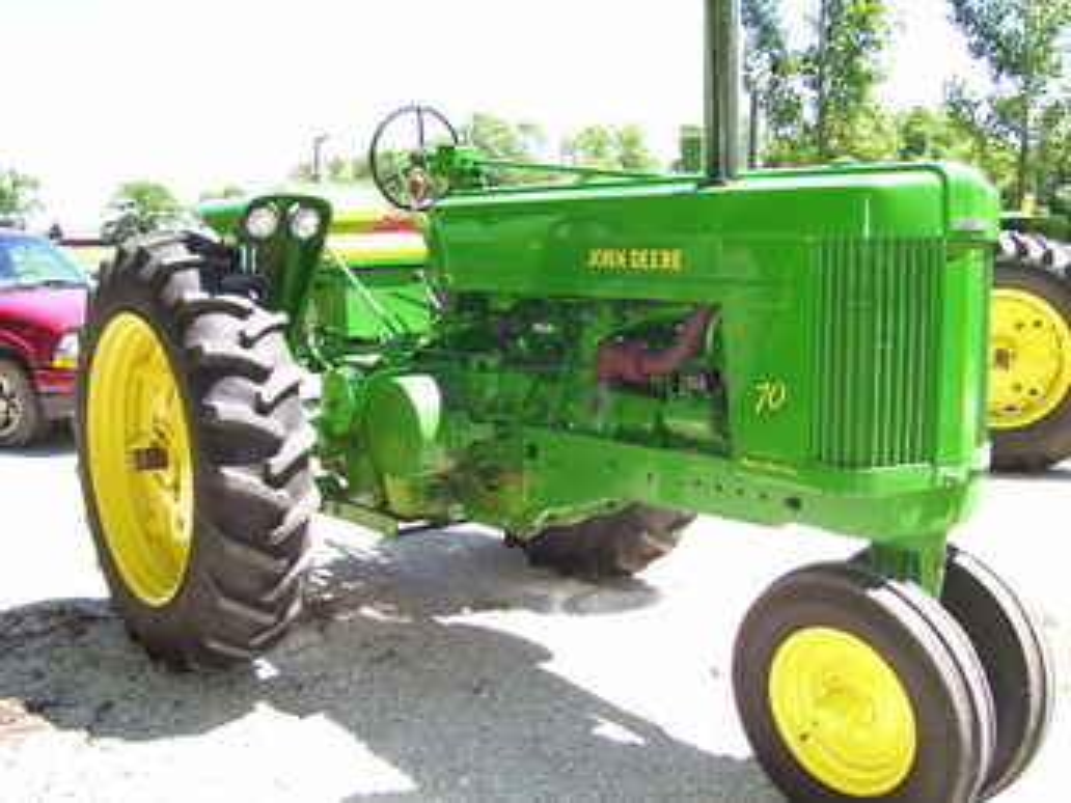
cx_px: 536
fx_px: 1145
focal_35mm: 37
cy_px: 402
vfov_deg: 38.7
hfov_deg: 50.1
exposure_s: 1/250
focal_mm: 6
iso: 80
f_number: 2.7
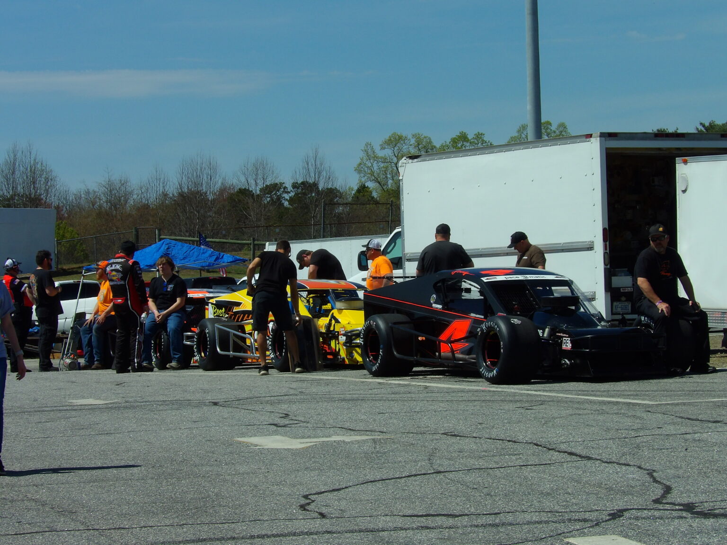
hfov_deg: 16.3
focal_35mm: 121
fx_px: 2541
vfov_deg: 12.2
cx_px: 364
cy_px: 272
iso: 100
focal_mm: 21.7
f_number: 7.3
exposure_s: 1/500
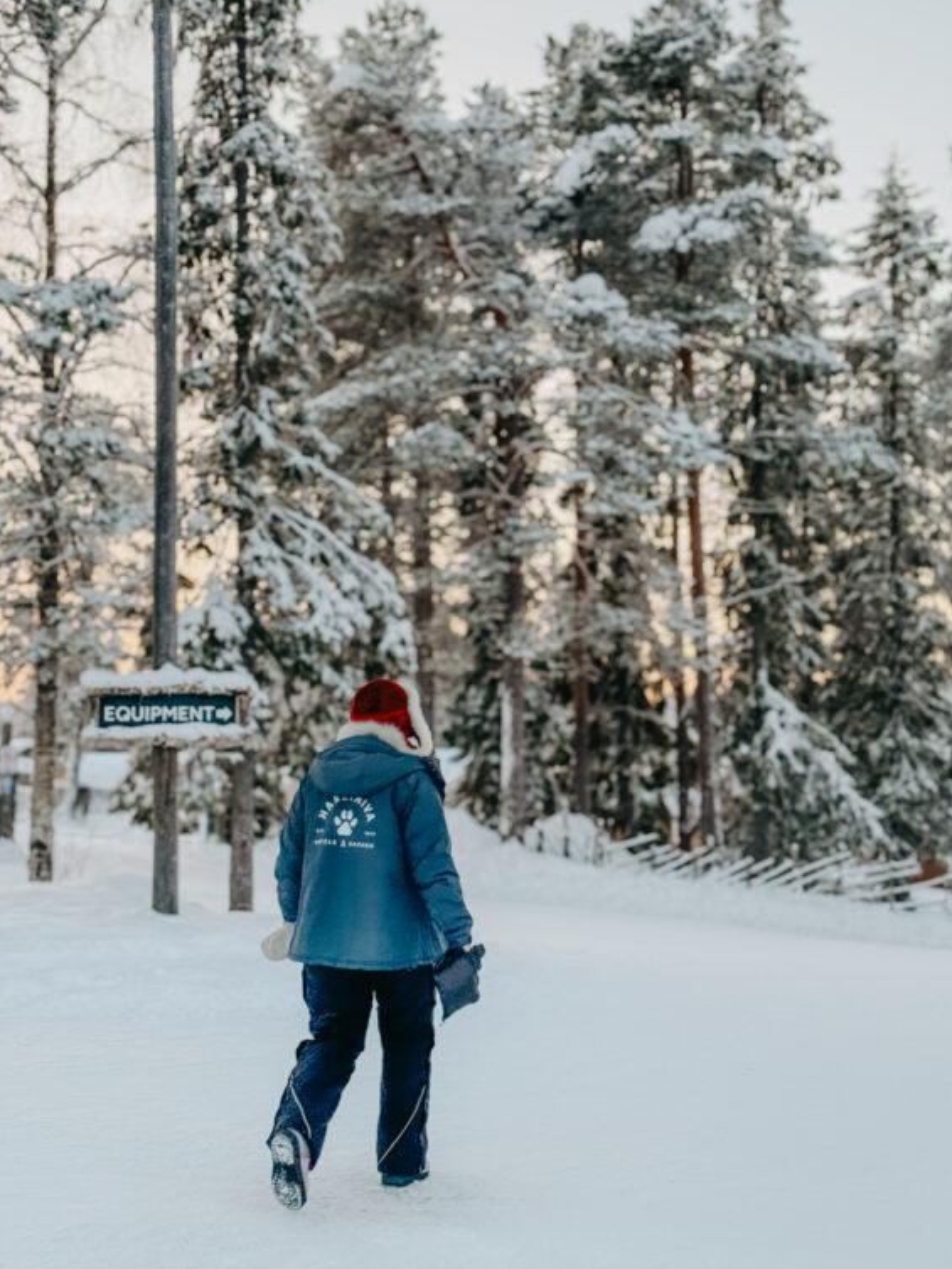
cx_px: 492
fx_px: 1870
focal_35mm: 51
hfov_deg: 28.6
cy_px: 603
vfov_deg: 37.5
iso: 100
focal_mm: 6.86
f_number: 1.8
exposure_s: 1/125
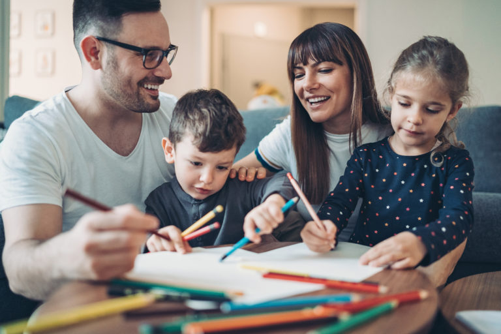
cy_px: 167
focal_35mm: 35
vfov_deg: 37.9
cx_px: 250
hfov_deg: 54.4
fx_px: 487
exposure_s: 1/160
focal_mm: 35
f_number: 1.4
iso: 2500
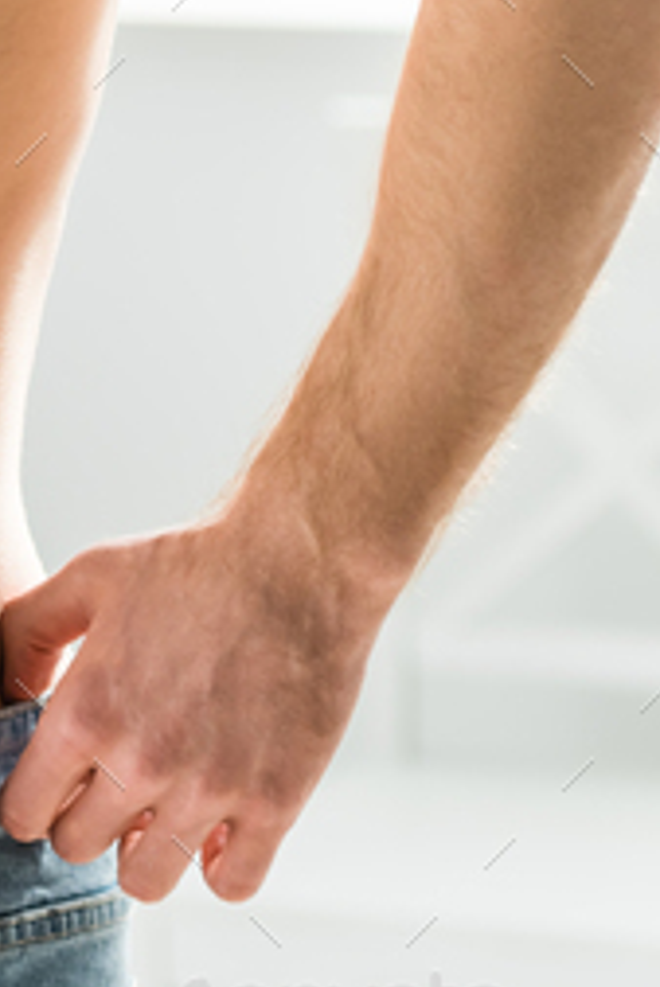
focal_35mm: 245
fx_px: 6728
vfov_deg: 8.3
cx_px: -262
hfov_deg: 5.6
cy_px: -195
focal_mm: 70
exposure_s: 1/320
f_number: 2.8
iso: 125
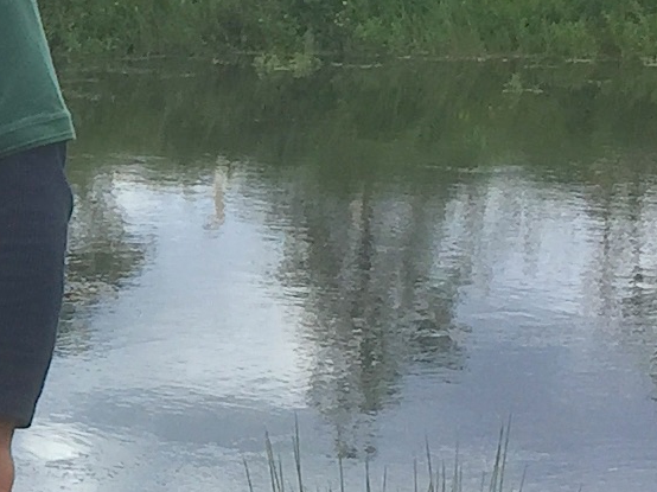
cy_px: 394
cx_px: -687
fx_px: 3244
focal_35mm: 171
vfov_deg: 8.7
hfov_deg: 10.5
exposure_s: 1/1464
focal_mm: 4.15
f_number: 2.2
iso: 32
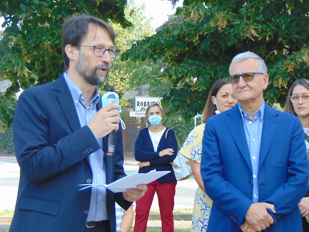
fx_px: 964
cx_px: 154
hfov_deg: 18.2
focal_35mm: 108
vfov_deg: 13.7
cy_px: 116
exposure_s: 1/100
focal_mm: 19.4
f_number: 3.9
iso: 80
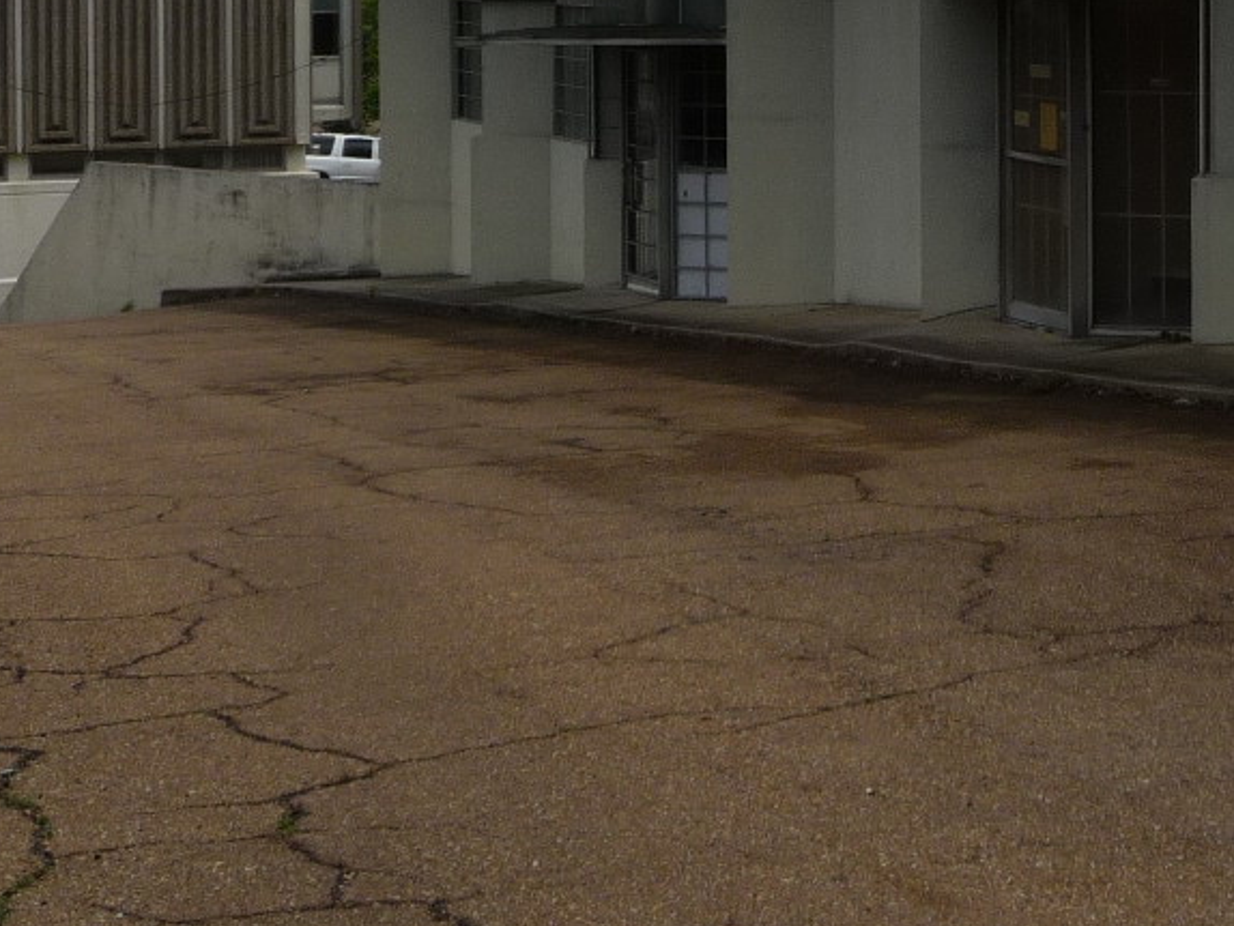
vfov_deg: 18.4
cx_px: 1032
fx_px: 2782
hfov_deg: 24.5
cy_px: -28
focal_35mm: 78
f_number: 8
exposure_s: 1/500
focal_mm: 4.7
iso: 100
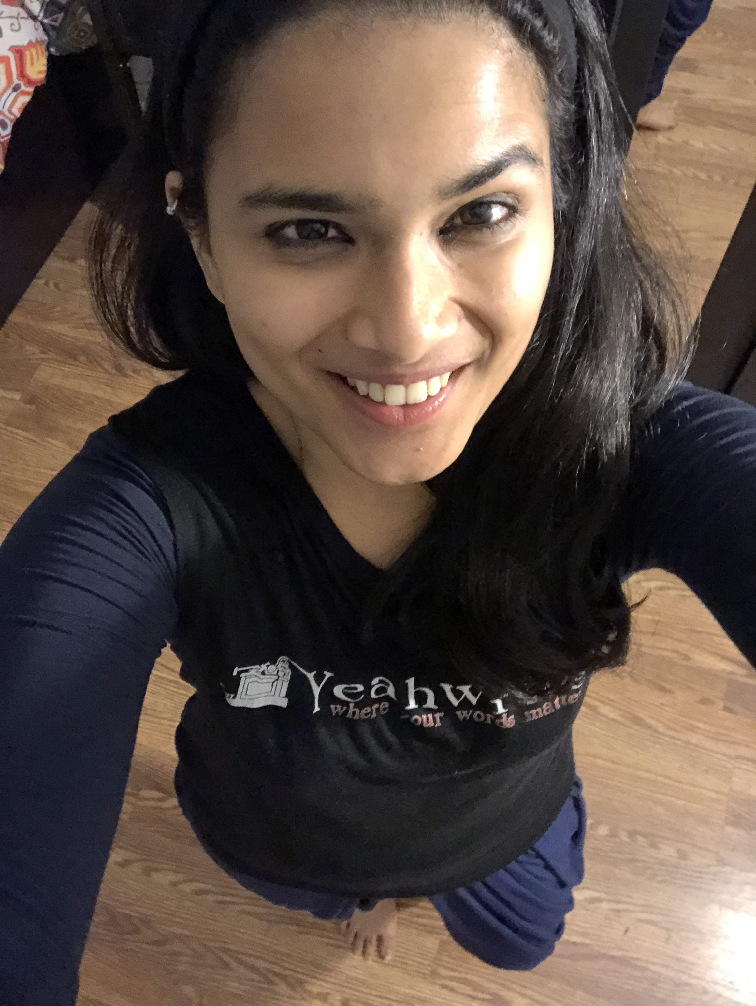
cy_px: 503
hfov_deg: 44.2
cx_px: 378
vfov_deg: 56.8
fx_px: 931
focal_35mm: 32
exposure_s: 1/30
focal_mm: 2.87
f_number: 2.2
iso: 500
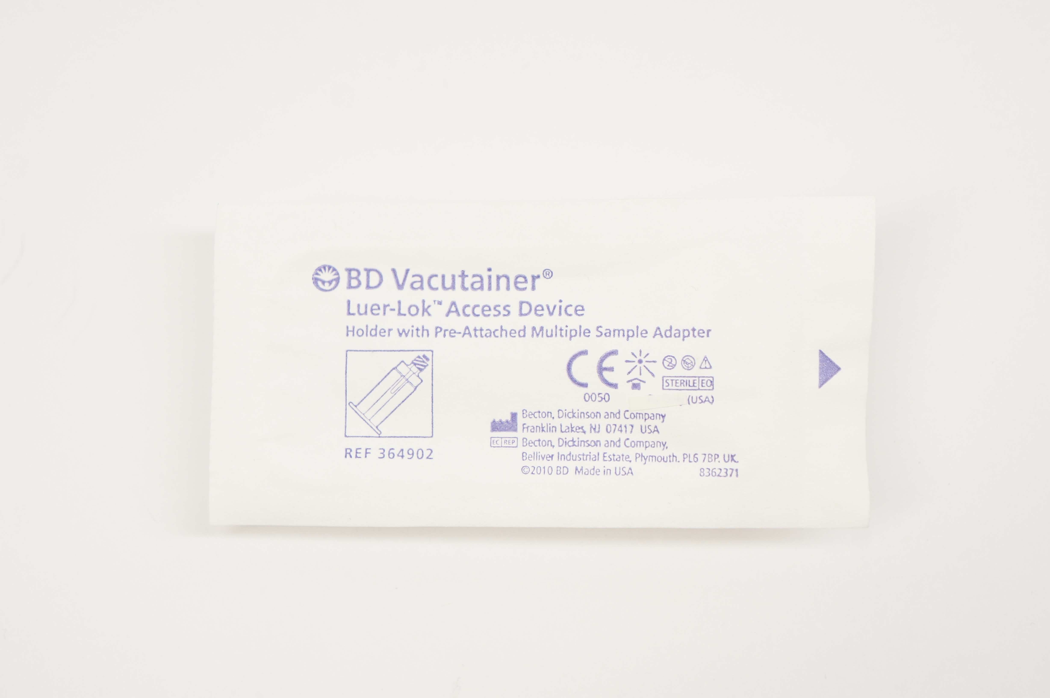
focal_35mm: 80
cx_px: 525
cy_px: 349
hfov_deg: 25.5
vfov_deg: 17.1
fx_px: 2316
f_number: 6.3
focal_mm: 53
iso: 400
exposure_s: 1/60
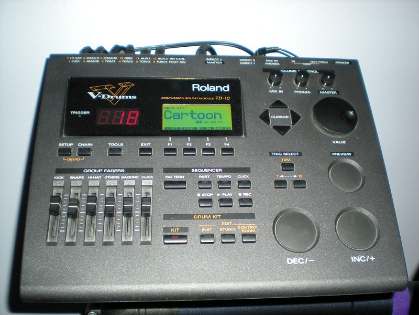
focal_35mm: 38
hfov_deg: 49.0
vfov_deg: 37.7
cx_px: 210
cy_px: 158
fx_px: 460
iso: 64
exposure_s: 1/60
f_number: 3.1
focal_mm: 6.3
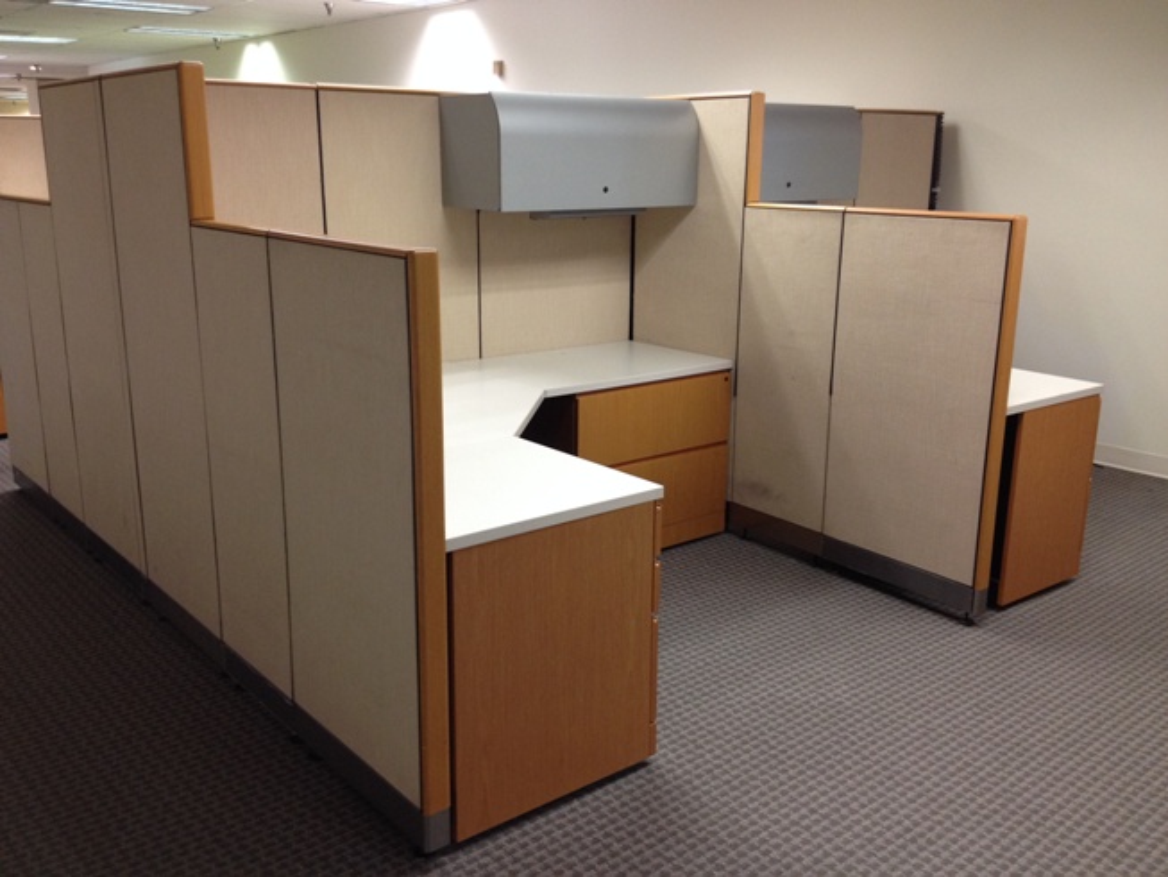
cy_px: 438
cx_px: 584
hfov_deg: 52.6
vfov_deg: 40.7
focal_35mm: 35
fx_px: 1181
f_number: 2.4
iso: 125
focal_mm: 4.28
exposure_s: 1/20
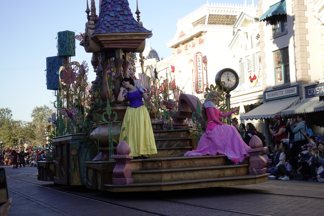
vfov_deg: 19.5
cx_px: 162
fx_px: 630
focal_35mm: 70
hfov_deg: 28.8
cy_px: 108
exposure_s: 1/1600
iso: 320
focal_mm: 25.7
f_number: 2.8
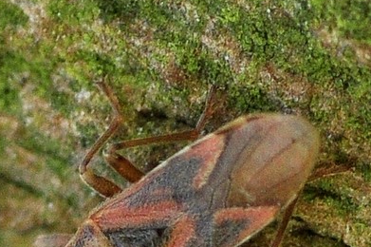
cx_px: 40
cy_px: 255
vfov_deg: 4.0
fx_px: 3552
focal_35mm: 345
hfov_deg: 6.0
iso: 400
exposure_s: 1/125
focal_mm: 100
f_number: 11
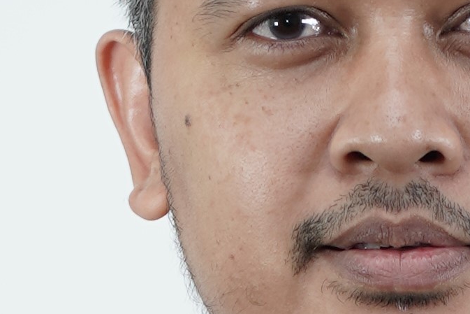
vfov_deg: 13.0
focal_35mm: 105
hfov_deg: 19.2
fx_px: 1371
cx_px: 404
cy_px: 252
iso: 200
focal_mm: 35
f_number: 2.8
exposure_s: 1/125
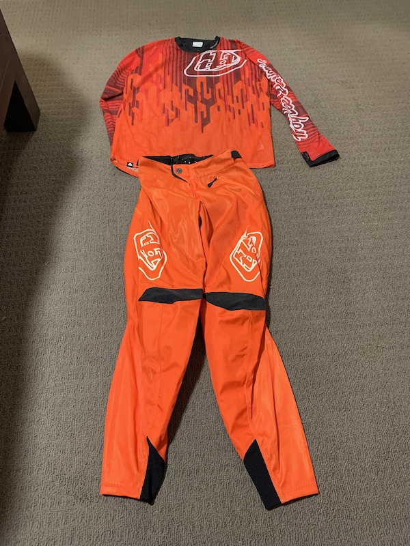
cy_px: 273
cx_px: 205
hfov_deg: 53.1
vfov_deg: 67.3
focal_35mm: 26
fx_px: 411
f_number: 1.8
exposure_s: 1/40
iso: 400
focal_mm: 4.25
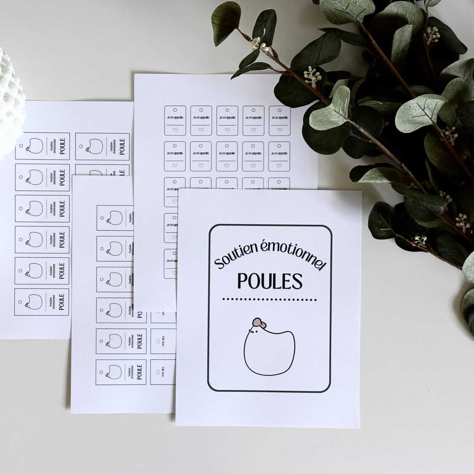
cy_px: 234
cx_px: 159
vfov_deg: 29.6
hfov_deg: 29.4
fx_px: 899
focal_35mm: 58
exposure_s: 1/60
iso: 125
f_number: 1.78
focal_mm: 6.86
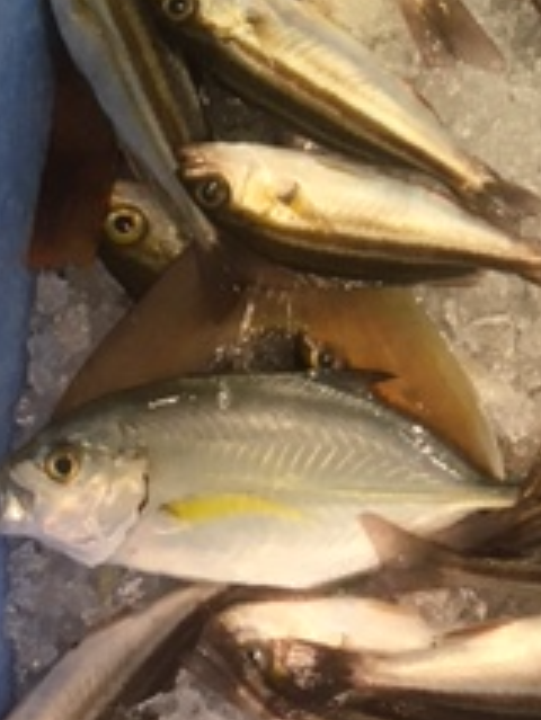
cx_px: 626
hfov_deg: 16.4
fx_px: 1811
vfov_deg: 20.9
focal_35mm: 87
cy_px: -152
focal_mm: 4.15
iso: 64
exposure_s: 1/30
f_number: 2.2
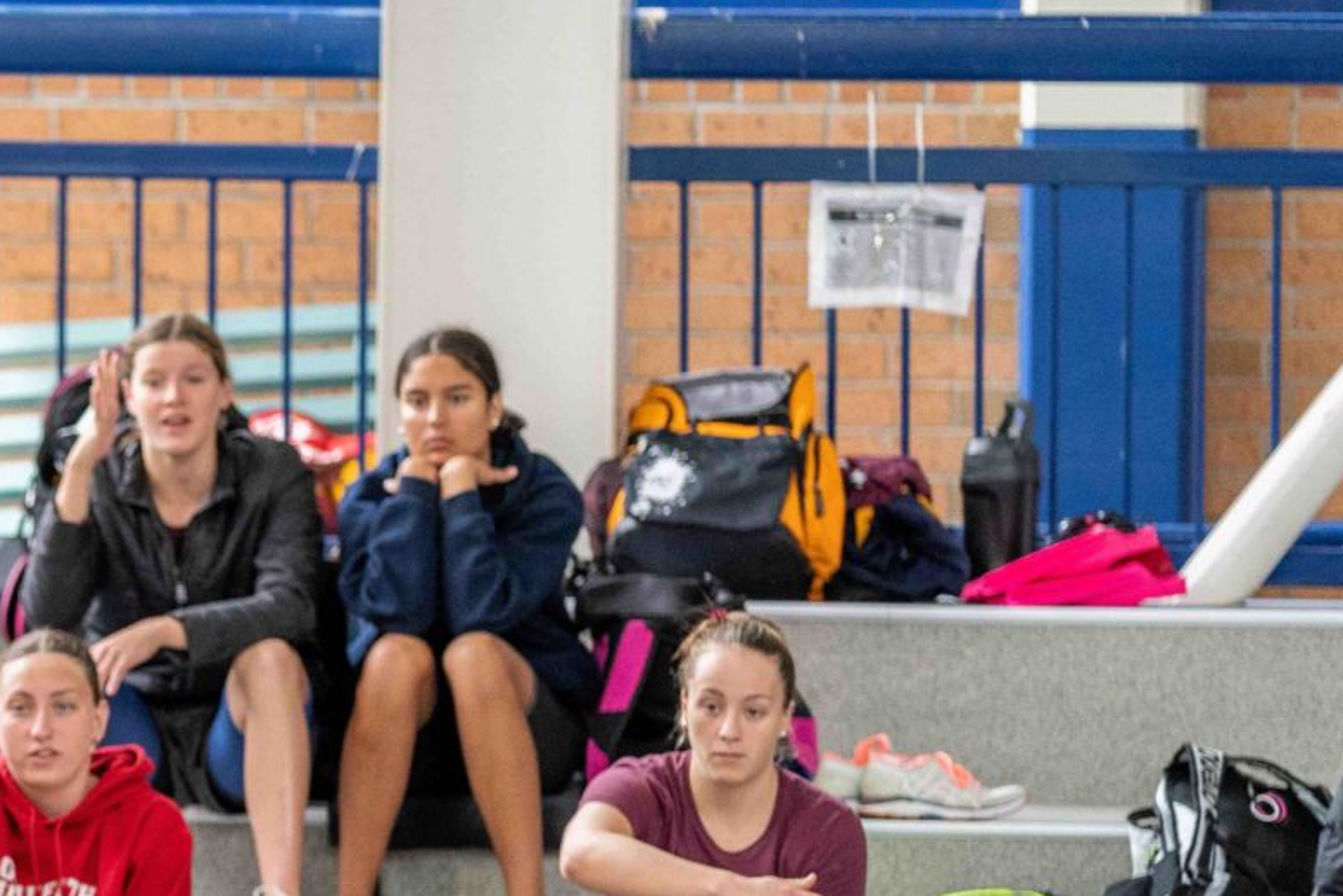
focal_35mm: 445
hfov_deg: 4.6
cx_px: -736
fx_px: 16600
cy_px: 963
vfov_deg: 3.1
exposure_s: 1/1600
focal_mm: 135
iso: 640
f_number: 1.8
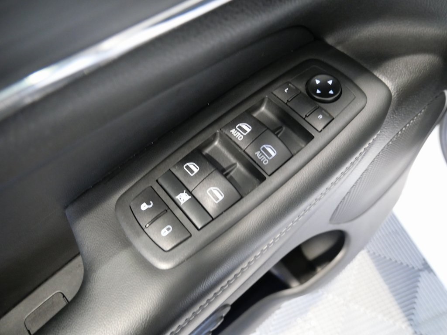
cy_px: 168
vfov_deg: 56.8
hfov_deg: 71.6
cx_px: 224
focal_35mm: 24
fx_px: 310
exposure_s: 1/10
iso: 3200
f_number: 3.5
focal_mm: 12
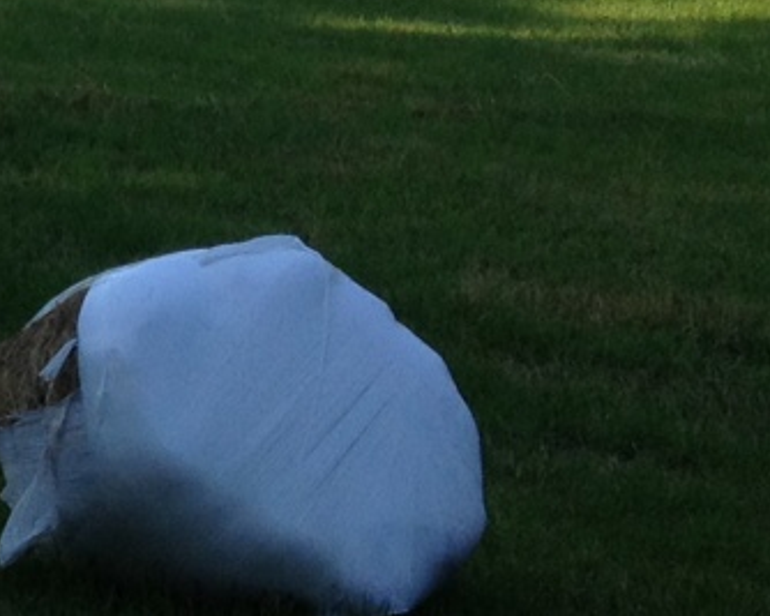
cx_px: -664
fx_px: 3805
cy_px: -224
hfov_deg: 10.8
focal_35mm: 167
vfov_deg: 9.1
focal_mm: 4.28
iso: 64
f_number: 2.4
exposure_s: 1/767
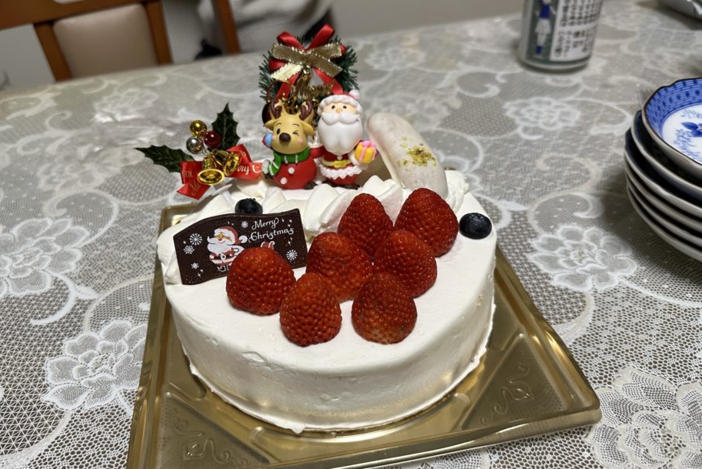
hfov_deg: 65.4
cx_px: 334
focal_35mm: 28
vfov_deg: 46.4
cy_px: 249
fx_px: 546
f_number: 1.78
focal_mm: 6.86
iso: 200
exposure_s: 1/76
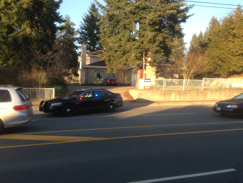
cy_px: 92
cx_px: 122
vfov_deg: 42.9
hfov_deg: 55.4
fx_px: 232
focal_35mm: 33
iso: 50
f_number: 2.4
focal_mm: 4.13
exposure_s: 1/230
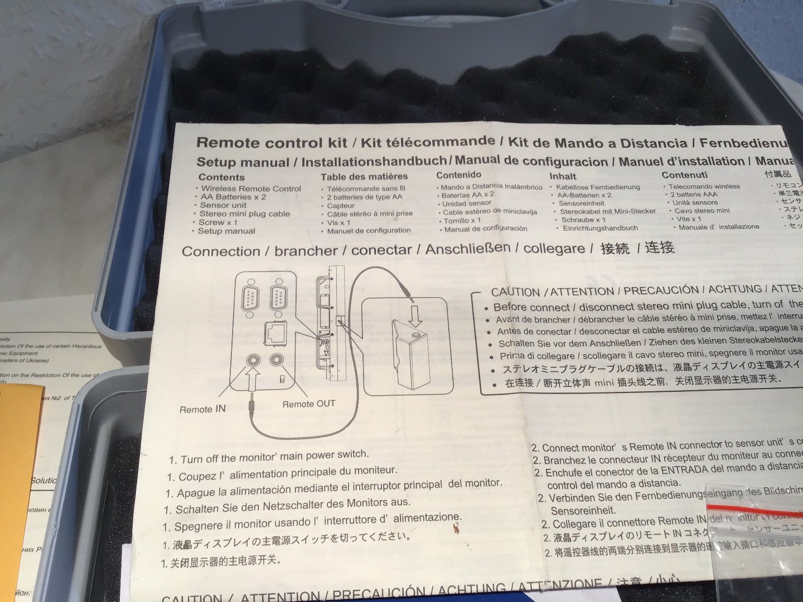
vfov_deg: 45.4
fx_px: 719
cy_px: 301
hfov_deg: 58.4
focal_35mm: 31
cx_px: 402
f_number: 2.4
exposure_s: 1/50
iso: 25
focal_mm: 3.3
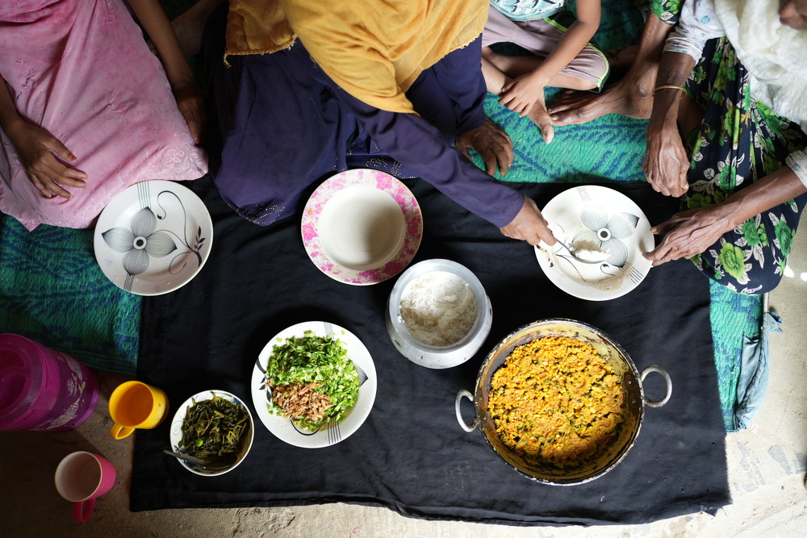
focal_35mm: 35
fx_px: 785
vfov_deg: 37.9
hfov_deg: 54.4
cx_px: 404
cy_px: 269
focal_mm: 35
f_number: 1.6
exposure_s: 1/320
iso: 400
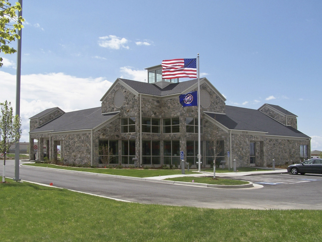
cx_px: 161
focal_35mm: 38
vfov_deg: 37.8
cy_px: 121
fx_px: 354
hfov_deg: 49.0
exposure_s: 1/750
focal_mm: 6.3
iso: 80
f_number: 5.6
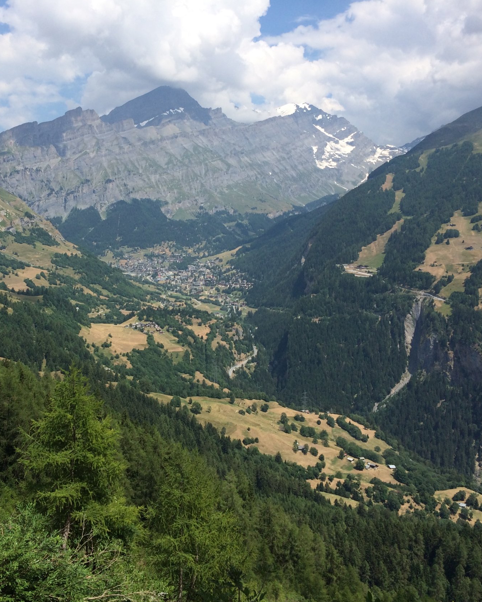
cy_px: 302
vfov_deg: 47.9
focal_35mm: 38
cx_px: 177
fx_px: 678
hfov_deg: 38.9
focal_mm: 4.15
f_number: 2.2
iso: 32
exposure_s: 1/2740
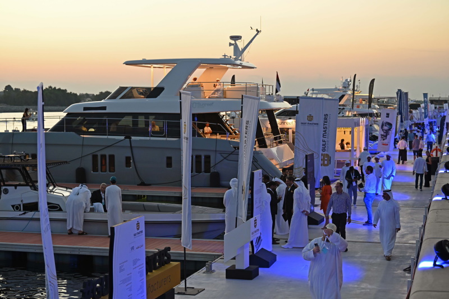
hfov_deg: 28.9
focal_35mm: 70
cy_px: 150
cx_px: 224
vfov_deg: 19.4
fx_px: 872
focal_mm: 70
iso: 2000
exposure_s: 1/320
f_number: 4
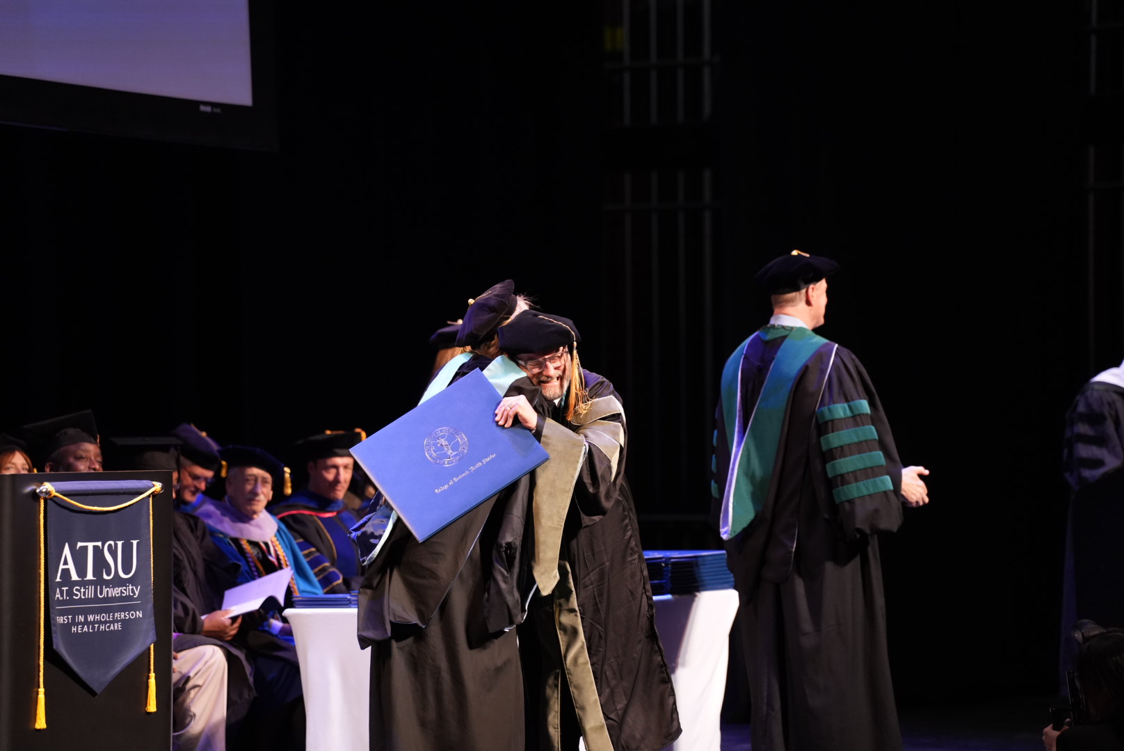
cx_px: 562
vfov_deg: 9.2
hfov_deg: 13.7
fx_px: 4687
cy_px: 376
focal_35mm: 150
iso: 3200
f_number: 3.5
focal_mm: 150
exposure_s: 1/400
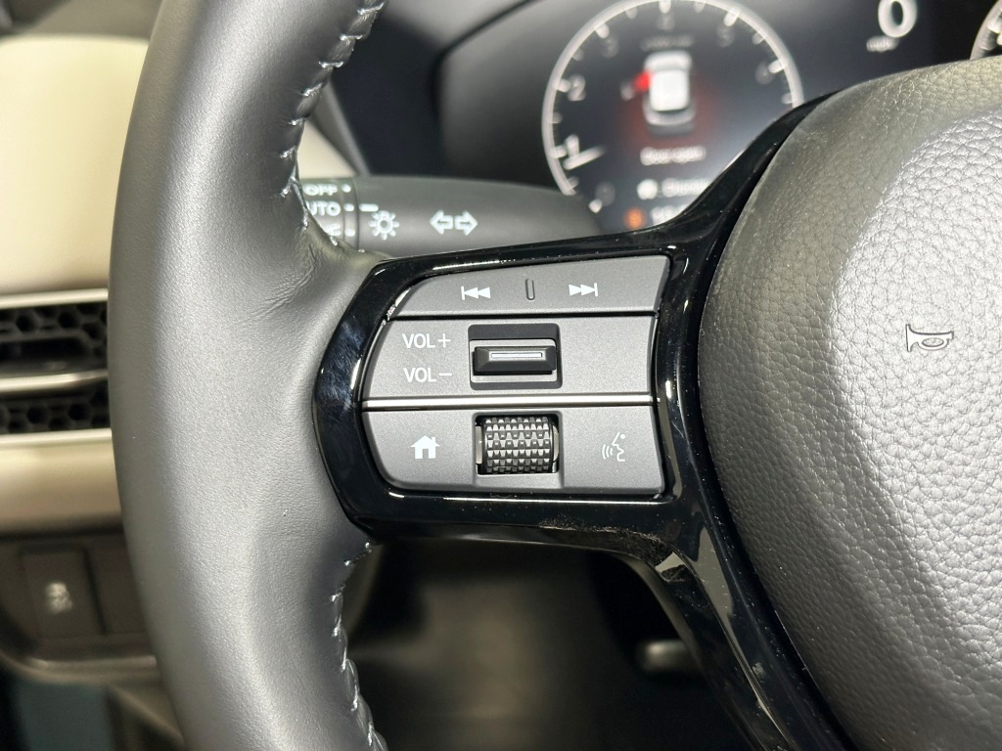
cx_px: 501
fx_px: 1389
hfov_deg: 39.7
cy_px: 376
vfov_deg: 30.3
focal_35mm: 48
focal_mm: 6.86
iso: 400
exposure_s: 1/40
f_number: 1.78
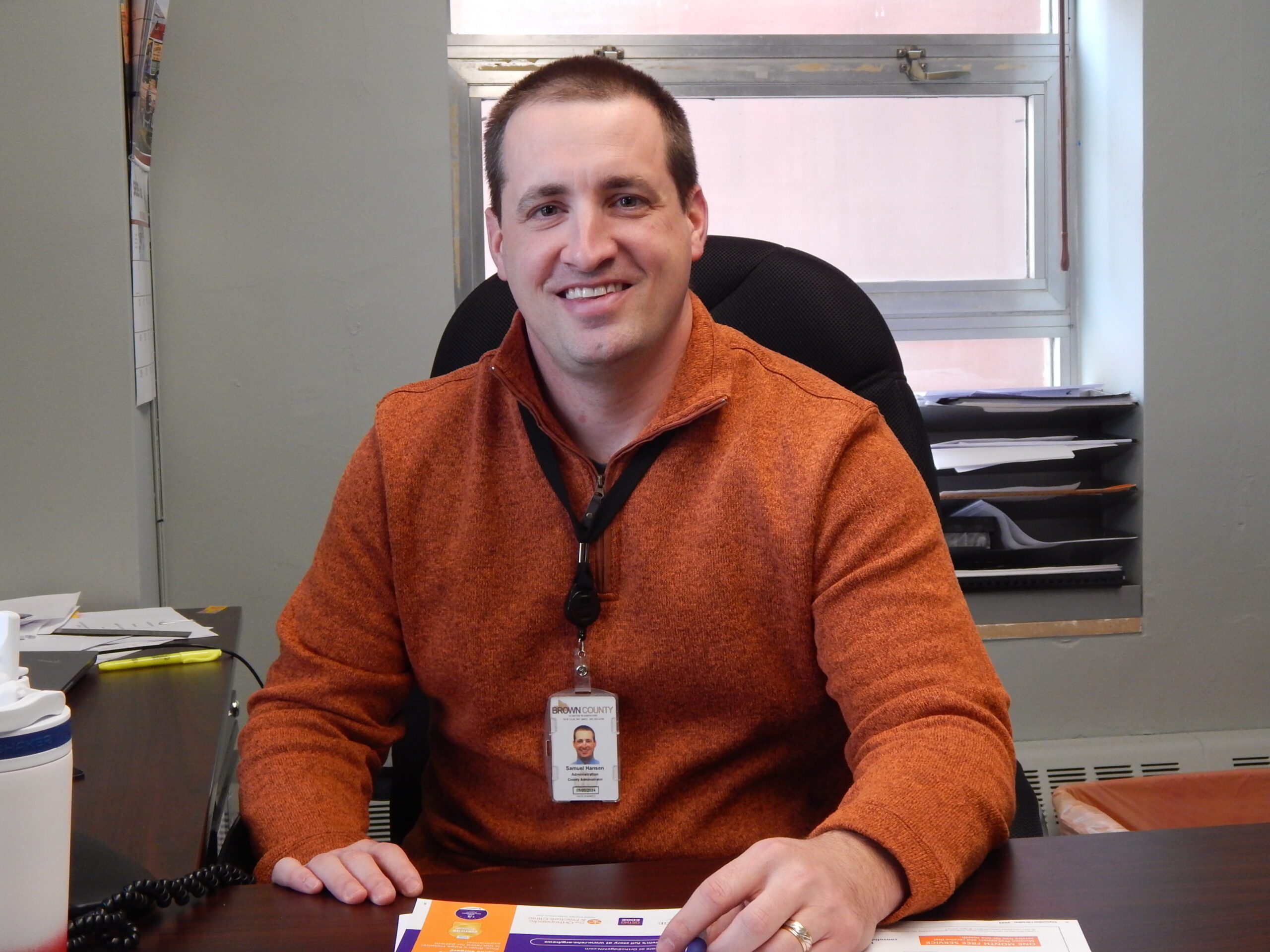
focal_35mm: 55
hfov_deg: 34.9
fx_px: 2018
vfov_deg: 26.6
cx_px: 635
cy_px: 476
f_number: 3.8
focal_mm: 9.7
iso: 320
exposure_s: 1/30
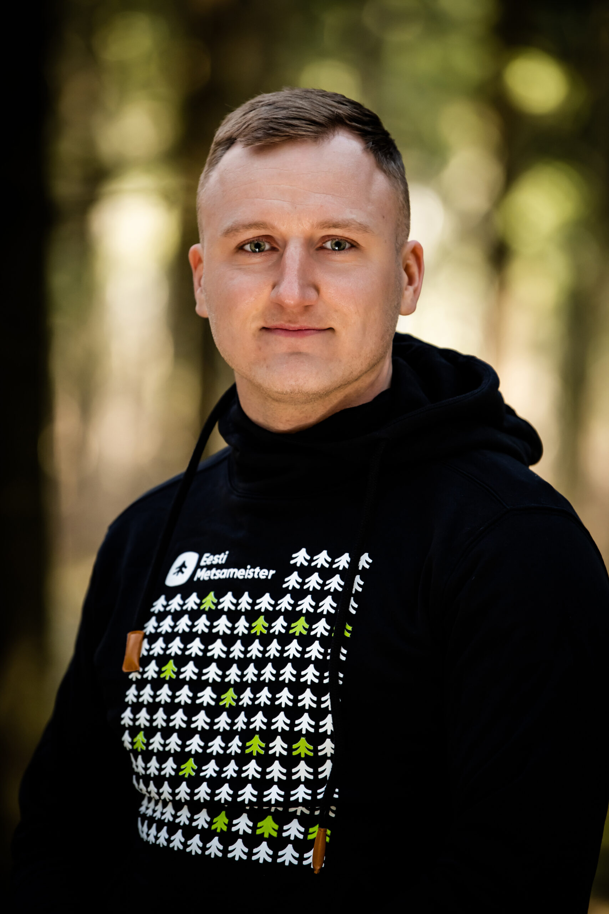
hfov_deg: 7.6
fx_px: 4567
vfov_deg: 11.4
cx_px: 304
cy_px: 457
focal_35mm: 180
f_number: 3.5
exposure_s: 1/200
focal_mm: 180
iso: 640
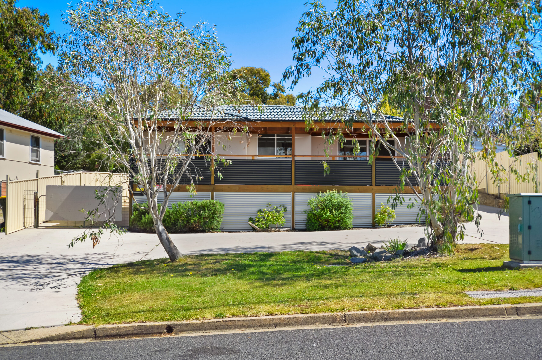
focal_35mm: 36
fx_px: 542
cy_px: 180
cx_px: 271
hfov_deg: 53.2
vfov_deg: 36.8
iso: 100
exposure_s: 1/100
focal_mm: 24
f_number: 6.3
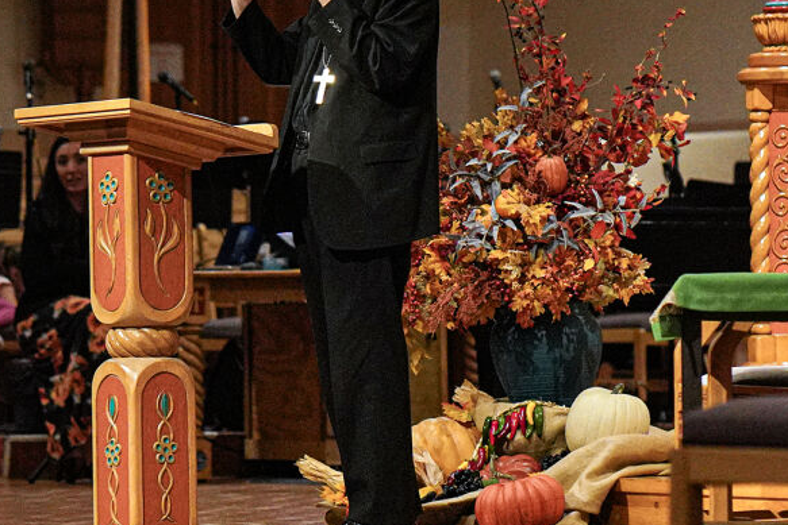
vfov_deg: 5.3
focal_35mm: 257
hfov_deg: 8.0
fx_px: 5626
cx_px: 385
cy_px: 378
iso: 4000
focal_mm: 85
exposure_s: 1/800
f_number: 2.5
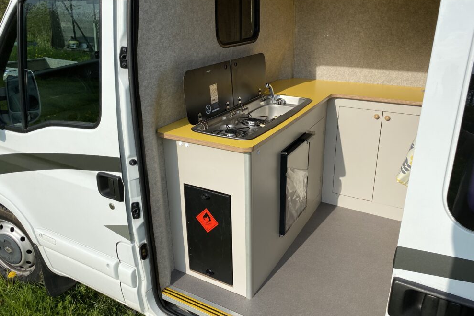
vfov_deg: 46.4
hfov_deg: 65.5
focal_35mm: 28
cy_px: 147
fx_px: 369
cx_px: 244
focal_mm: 4.25
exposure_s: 1/3846
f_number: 1.8
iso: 32
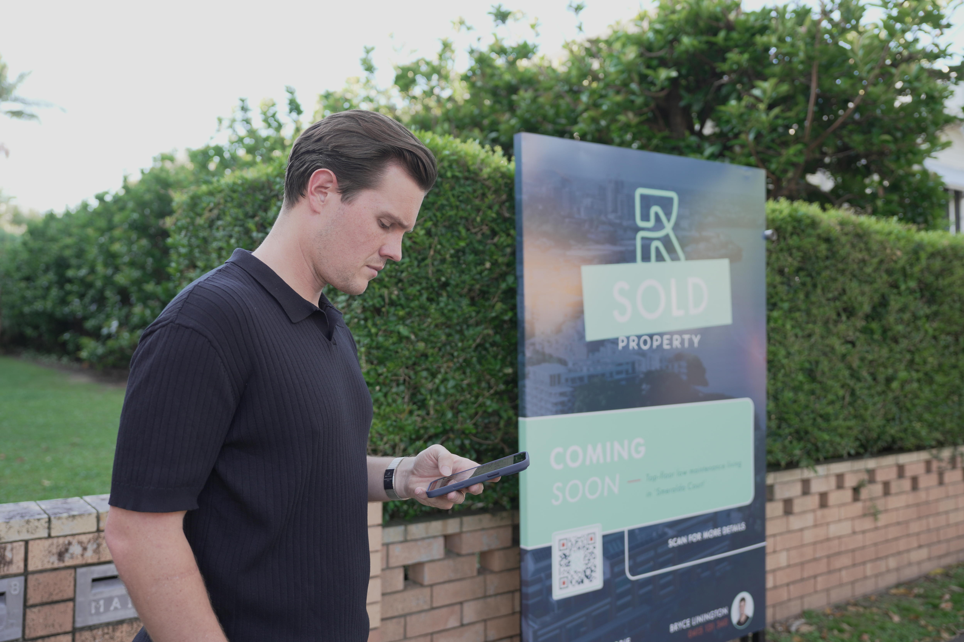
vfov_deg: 42.3
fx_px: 830
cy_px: 321
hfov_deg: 60.3
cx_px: 482
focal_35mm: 31
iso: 125
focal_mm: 31
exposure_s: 1/160
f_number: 2.8
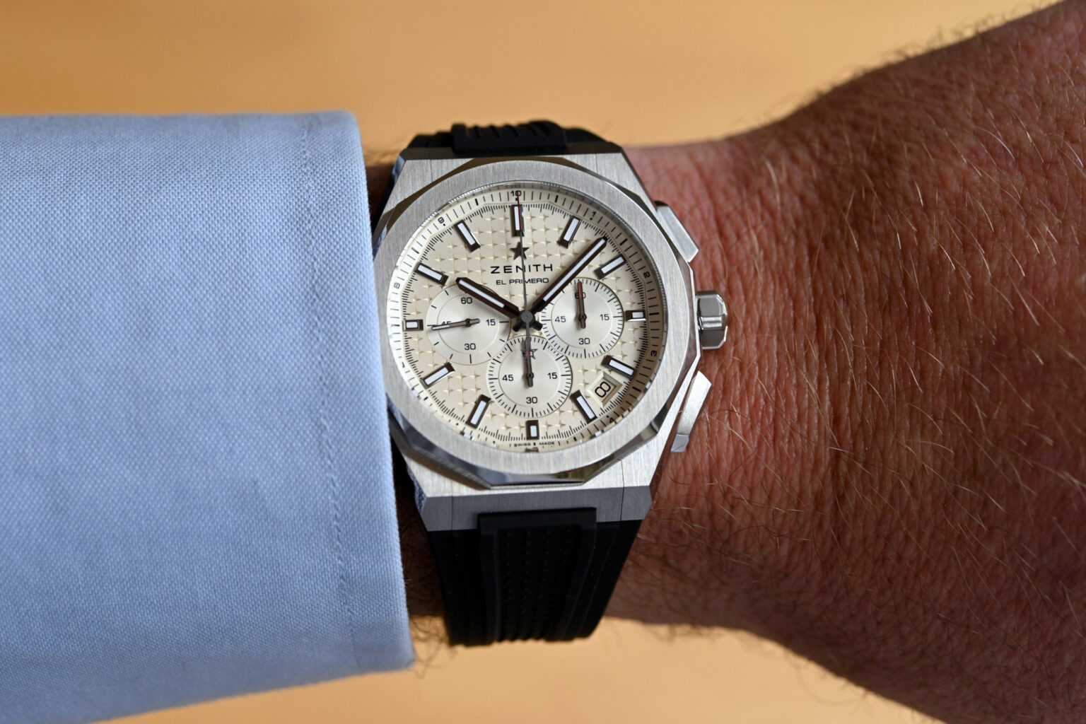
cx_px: 543
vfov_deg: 22.6
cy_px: 362
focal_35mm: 60
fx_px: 1810
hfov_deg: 33.4
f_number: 6.3
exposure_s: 1/125
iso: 400
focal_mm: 60
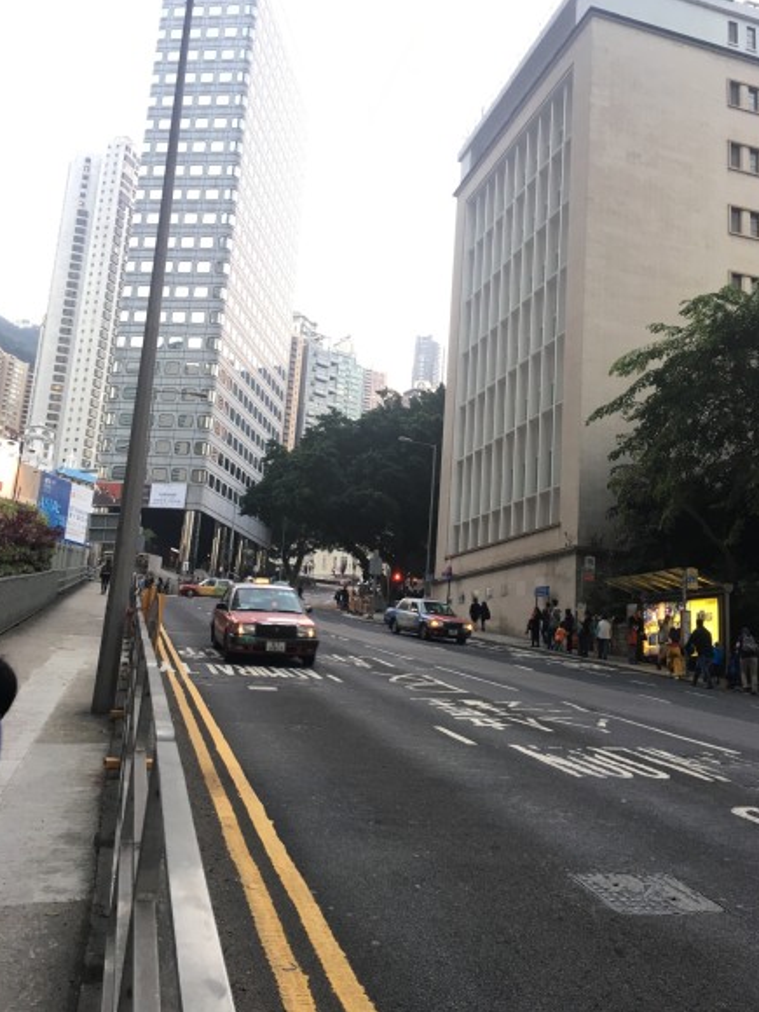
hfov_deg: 46.8
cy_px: 490
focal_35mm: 30
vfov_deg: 60.0
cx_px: 384
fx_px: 877
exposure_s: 1/17
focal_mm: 4.15
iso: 32
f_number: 2.2
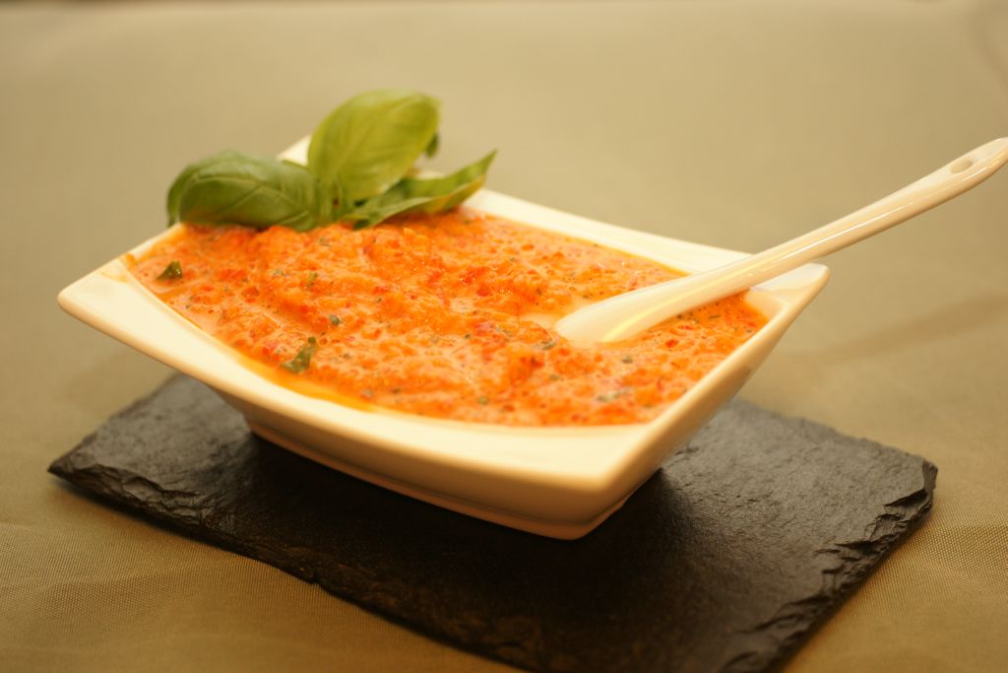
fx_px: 2100
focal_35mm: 75
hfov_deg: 27.0
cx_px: 504
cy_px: 336
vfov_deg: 18.2
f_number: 2.8
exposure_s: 1/25
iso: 500
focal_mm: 50
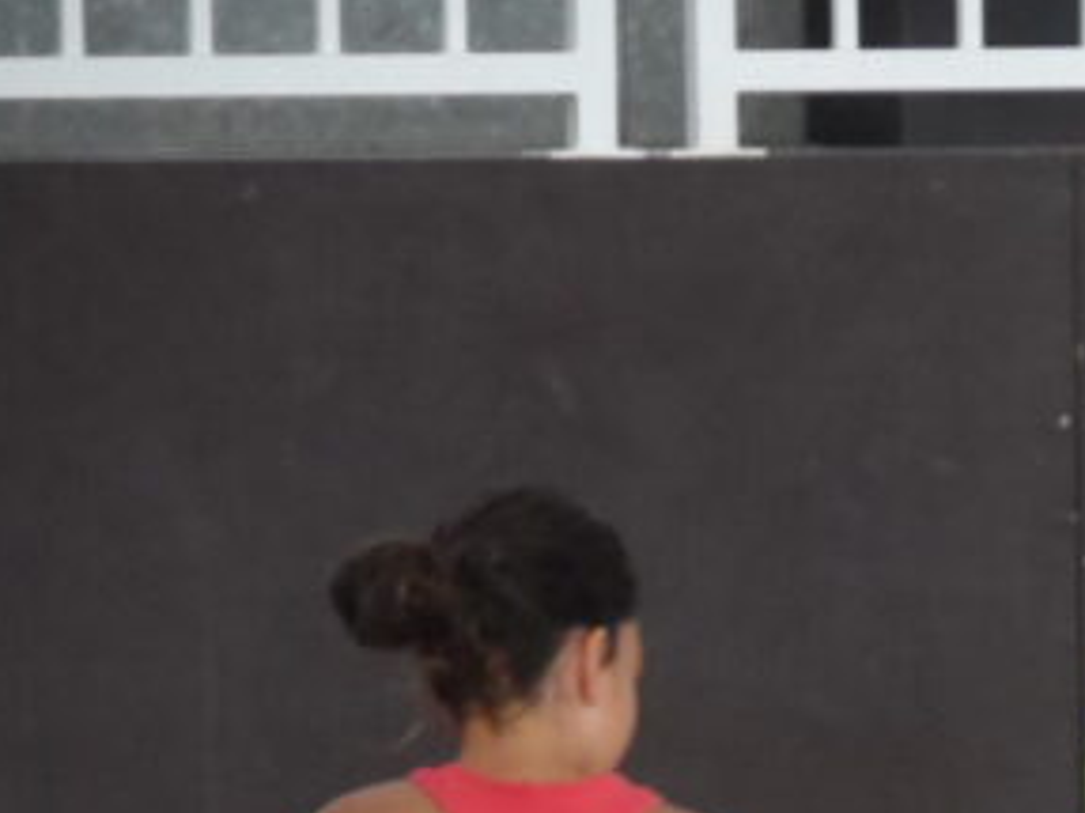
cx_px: 1127
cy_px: 949
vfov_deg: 1.8
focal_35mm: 819
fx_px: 25660
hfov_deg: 2.4
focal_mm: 49.7
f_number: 5.2
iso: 640
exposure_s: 1/90
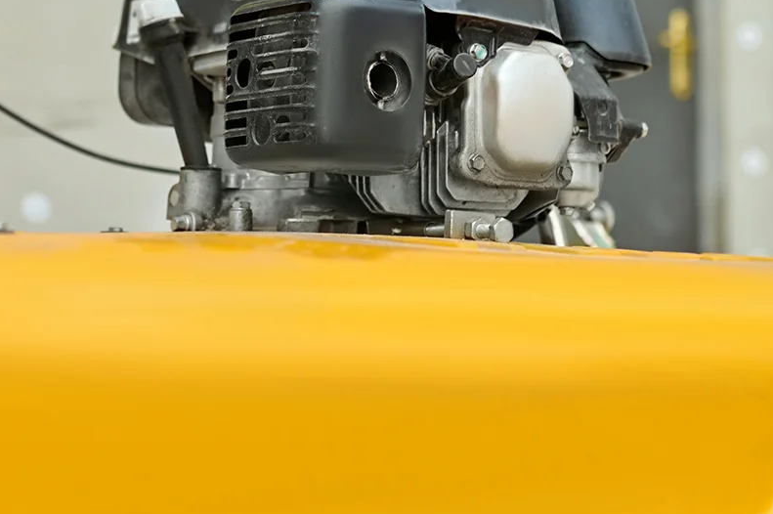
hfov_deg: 23.6
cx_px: 168
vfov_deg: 15.9
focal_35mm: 85
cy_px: 65
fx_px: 1824
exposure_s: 1/800
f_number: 2.5
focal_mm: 35
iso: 500
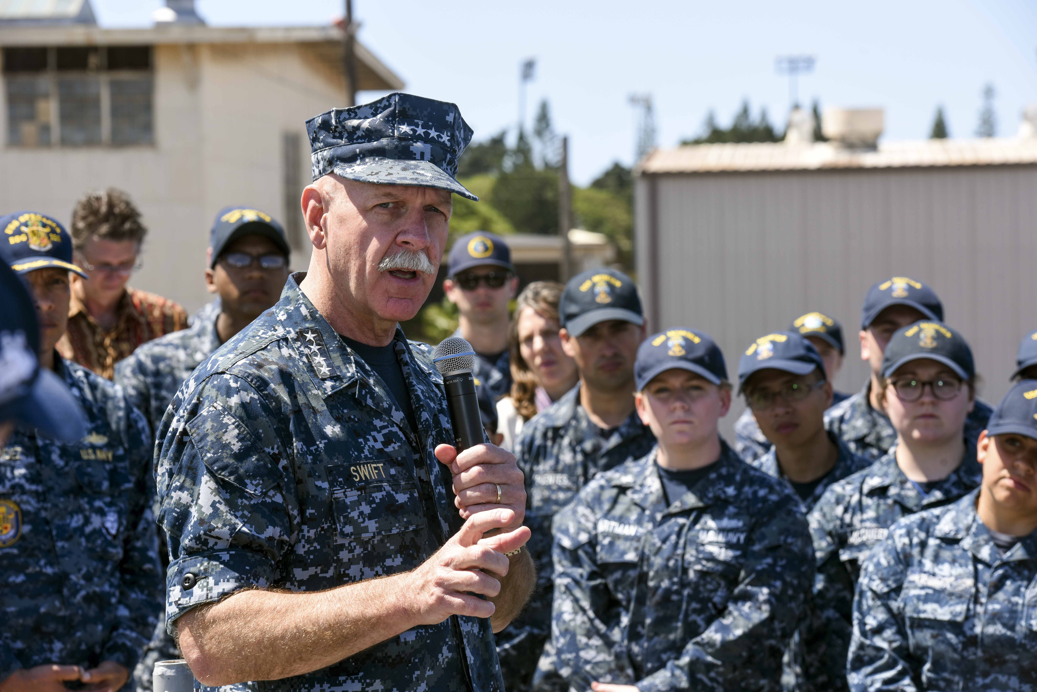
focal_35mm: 130
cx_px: 518
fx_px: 3746
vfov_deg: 10.6
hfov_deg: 15.8
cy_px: 346
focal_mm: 130
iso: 200
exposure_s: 1/200
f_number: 10
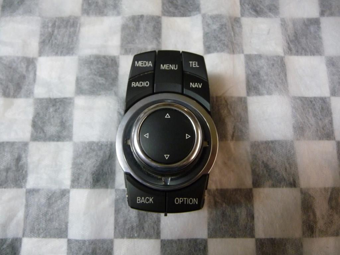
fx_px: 275
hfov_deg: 63.4
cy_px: 128
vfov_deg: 49.7
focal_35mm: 28
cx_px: 170
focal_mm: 4.7
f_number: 3.3
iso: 320
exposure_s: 1/30
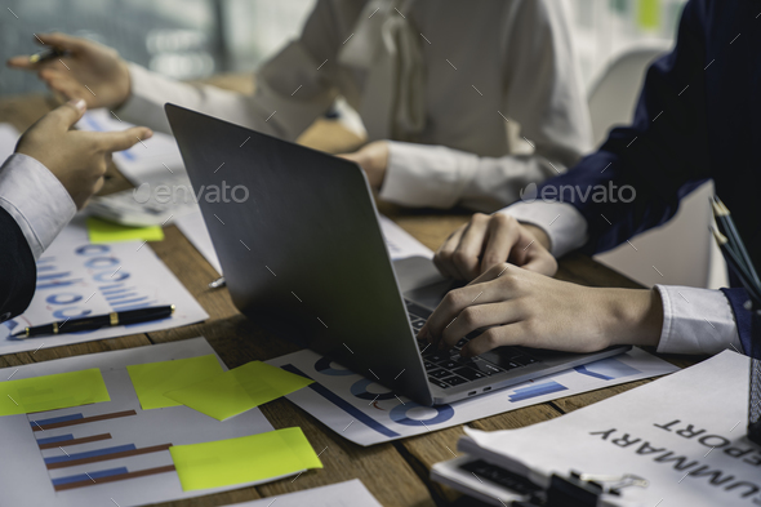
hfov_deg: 28.9
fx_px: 1479
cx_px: 380
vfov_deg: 19.4
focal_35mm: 70
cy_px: 254
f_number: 2.8
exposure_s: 1/200
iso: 200
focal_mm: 70
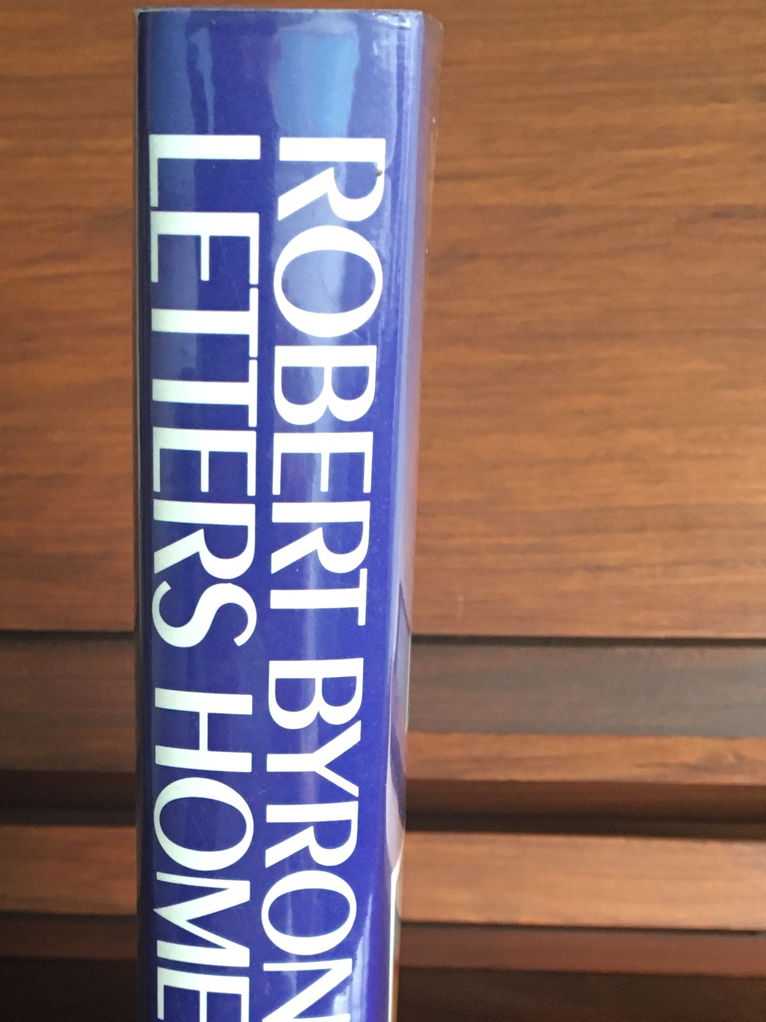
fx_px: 1741
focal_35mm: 59
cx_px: 236
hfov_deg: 24.6
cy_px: 754
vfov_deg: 32.2
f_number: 2.2
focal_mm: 4.15
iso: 160
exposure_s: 1/33
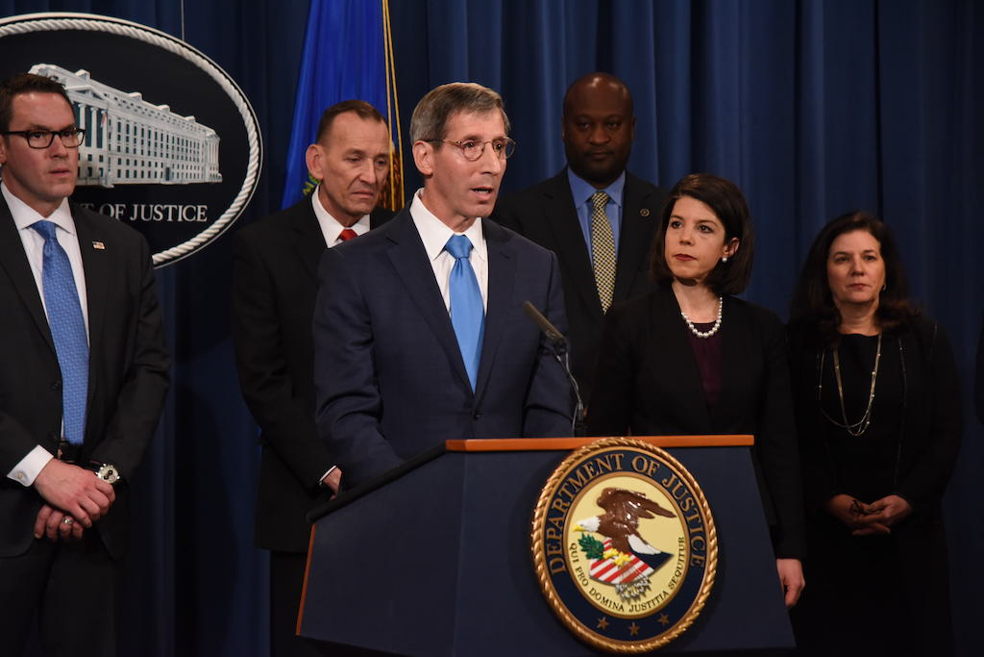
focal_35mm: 120
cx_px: 492
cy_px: 328
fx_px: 3280
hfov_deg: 17.1
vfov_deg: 11.4
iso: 3200
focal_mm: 120
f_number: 5.6
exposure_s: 1/180
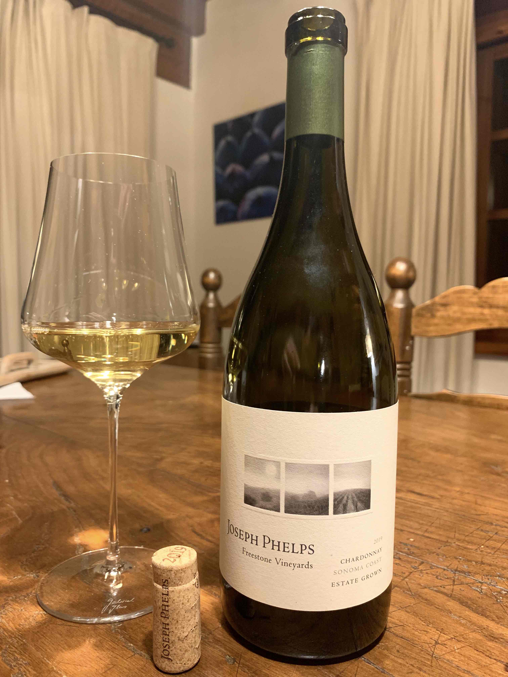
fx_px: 509
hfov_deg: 53.1
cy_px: 338
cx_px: 254
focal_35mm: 26
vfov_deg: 67.3
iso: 200
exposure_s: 1/50
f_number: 1.8
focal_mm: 4.25
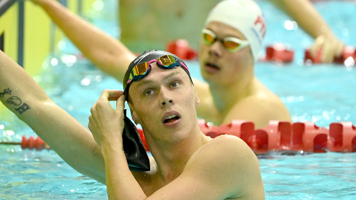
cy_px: 70
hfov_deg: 4.0
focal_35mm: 536
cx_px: 179
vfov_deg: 2.3
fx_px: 5060
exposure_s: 1/1000
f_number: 4
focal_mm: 320
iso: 8000
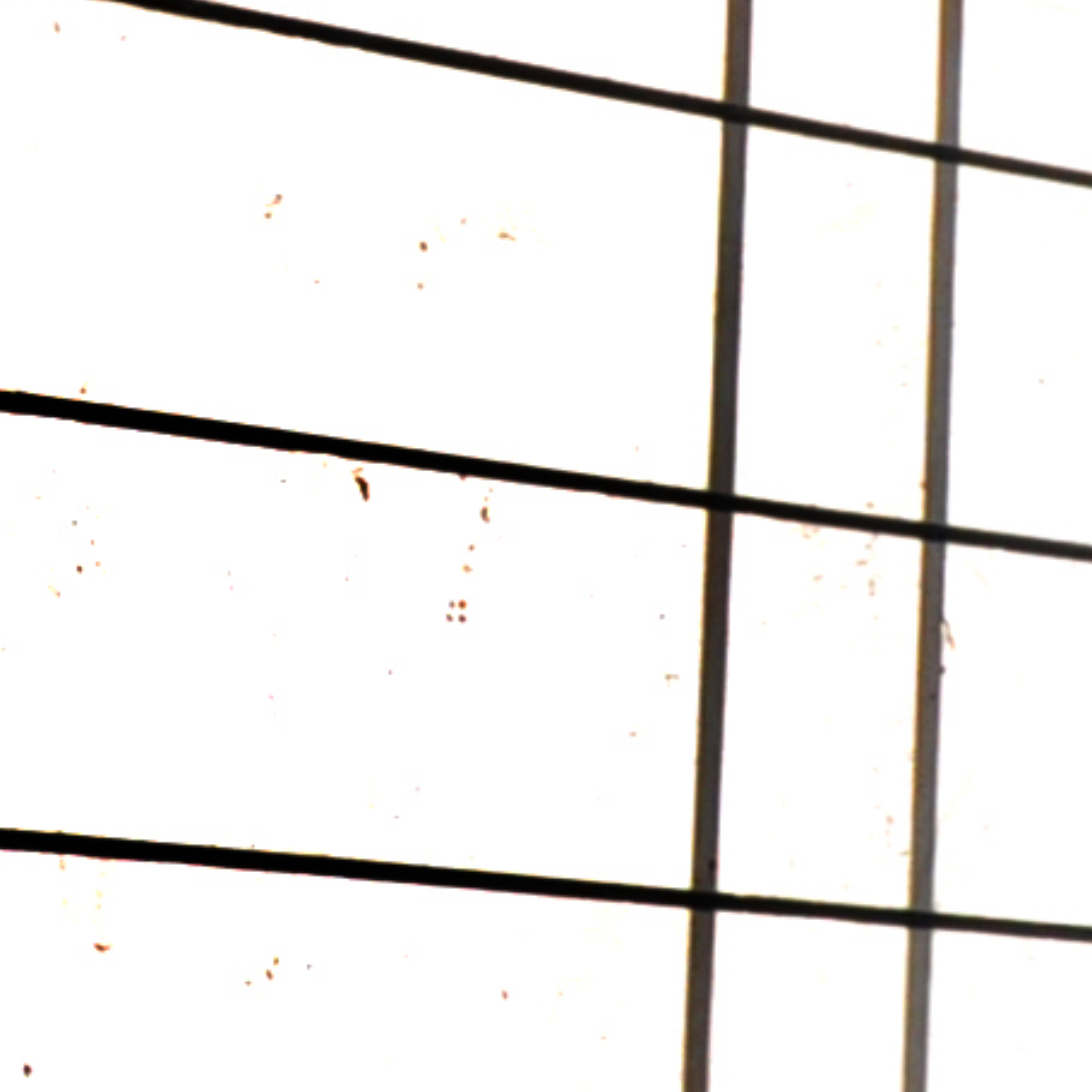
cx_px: -1402
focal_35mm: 216
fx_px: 7709
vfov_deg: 8.1
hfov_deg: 7.6
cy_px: -36
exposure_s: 1/200
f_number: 7.1
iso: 200
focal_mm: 18
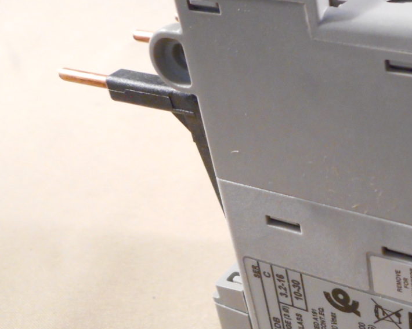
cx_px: 385
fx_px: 671
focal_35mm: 55
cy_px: 193
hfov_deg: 32.2
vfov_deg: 27.6
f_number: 3.7
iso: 400
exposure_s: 1/15
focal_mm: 4.5
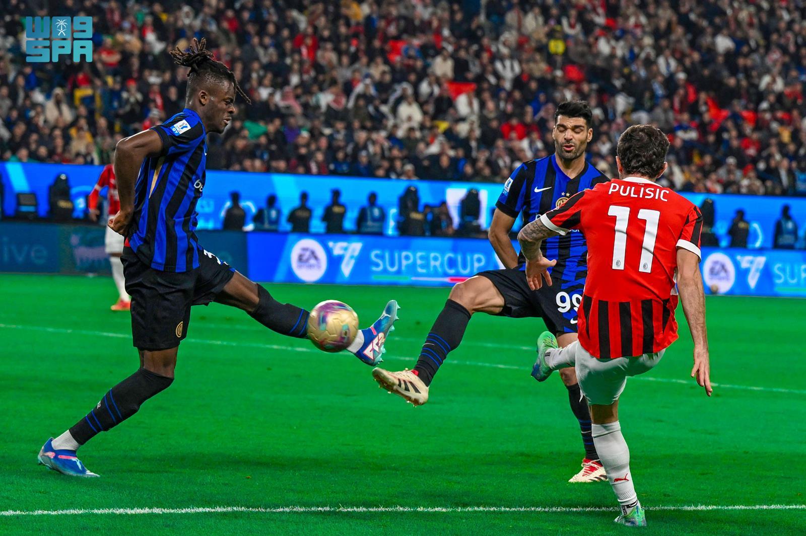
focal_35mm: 126
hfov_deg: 16.3
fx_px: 2819
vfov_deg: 10.9
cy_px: 268
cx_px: 403
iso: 1000
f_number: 3.2
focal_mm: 84
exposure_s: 1/1250
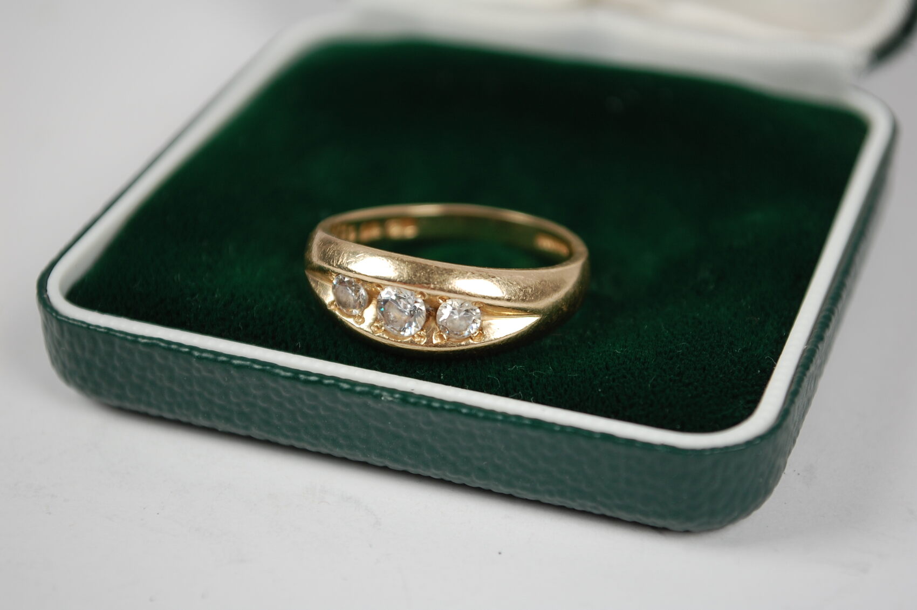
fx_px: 2099
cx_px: 458
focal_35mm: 82
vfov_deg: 16.5
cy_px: 305
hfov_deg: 24.6
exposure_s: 1/125
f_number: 5.6
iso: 200
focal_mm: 55
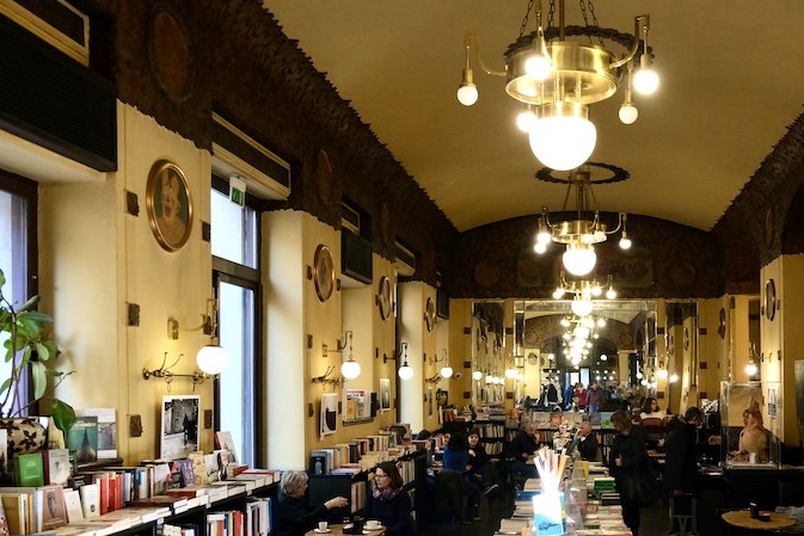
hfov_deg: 46.2
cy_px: 384
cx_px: 570
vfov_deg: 32.2
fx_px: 916
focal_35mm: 41
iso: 1250
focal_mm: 15
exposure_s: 1/100
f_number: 3.5
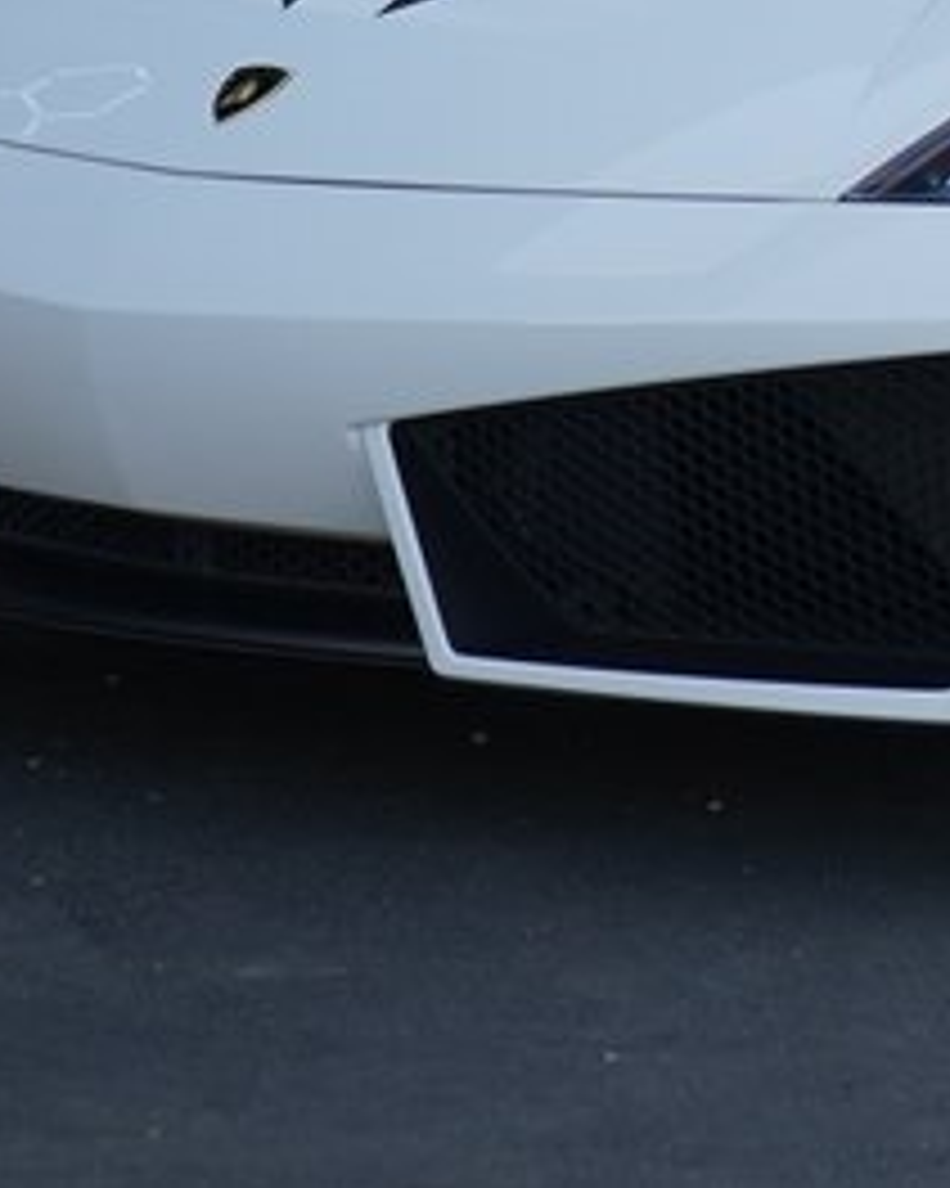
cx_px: 1535
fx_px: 8721
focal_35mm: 248
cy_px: -344
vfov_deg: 7.7
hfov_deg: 6.1
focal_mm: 68
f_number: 5.6
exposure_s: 1/160
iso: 320
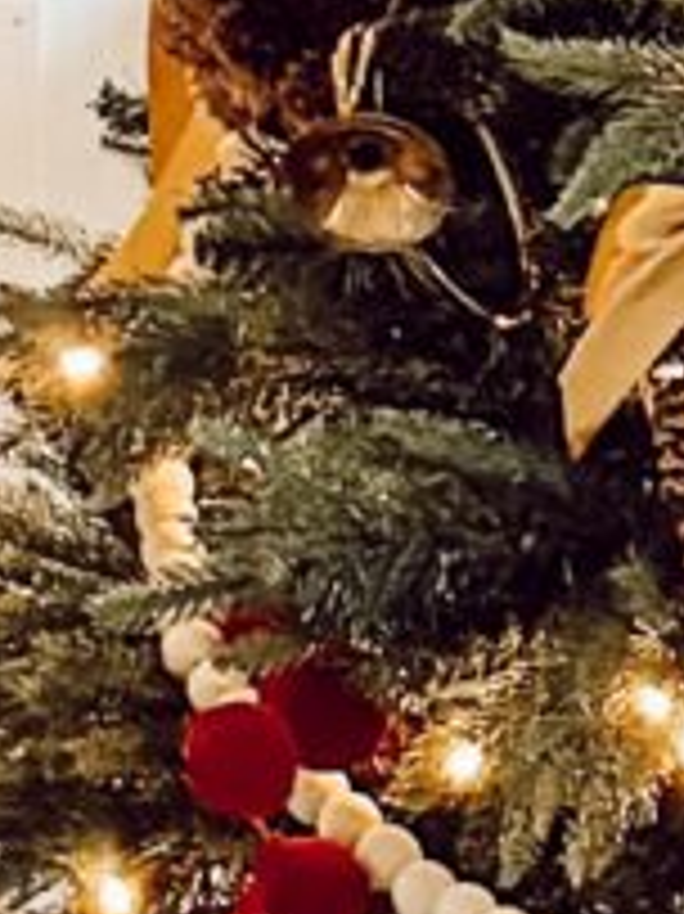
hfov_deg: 4.0
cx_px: -1174
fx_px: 9574
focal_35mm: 363
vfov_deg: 5.4
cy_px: -239
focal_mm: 6.86
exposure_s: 1/60
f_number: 1.8
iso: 200
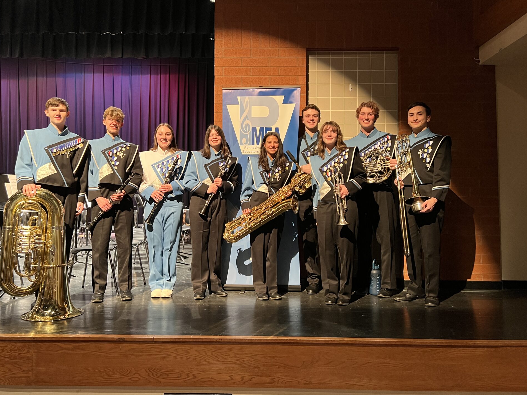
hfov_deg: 63.4
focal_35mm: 28
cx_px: 244
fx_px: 426
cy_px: 186
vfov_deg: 49.7
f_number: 1.5
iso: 320
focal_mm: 5.7
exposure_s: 1/60
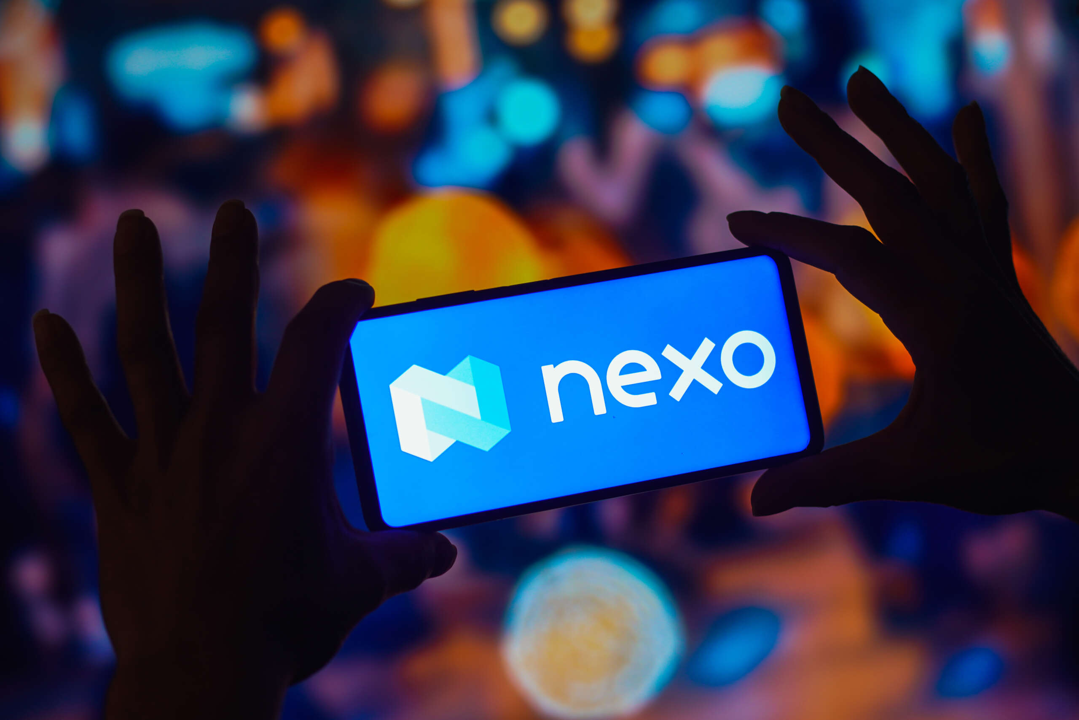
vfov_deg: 18.2
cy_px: 360
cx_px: 540
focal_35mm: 75
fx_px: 2248
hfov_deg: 27.0
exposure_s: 1/50
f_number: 2.8
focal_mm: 50
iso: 160
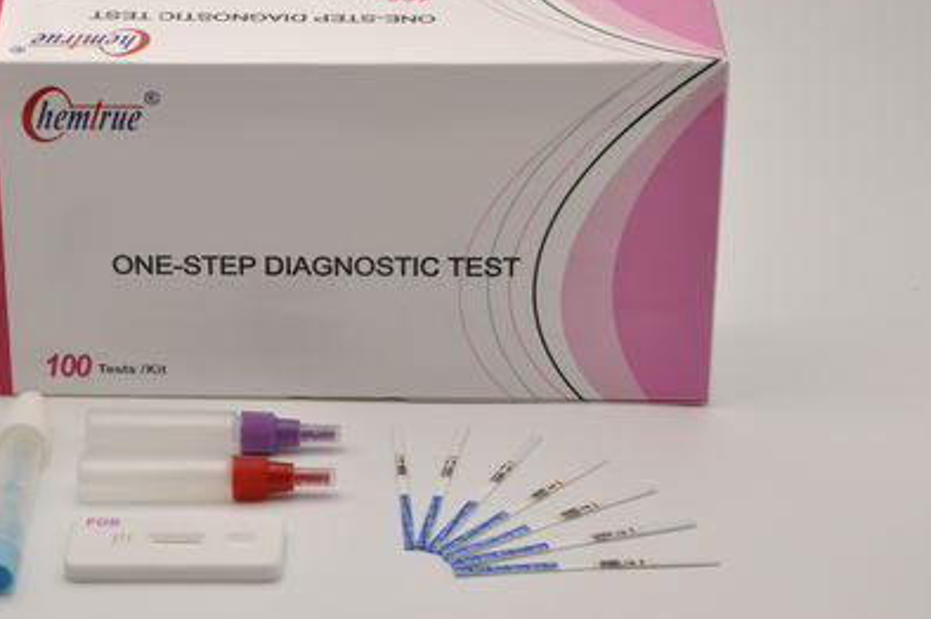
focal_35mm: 143
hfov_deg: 14.4
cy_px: 305
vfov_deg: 9.6
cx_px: 362
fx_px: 3686
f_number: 16
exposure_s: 1/25
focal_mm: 75
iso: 800
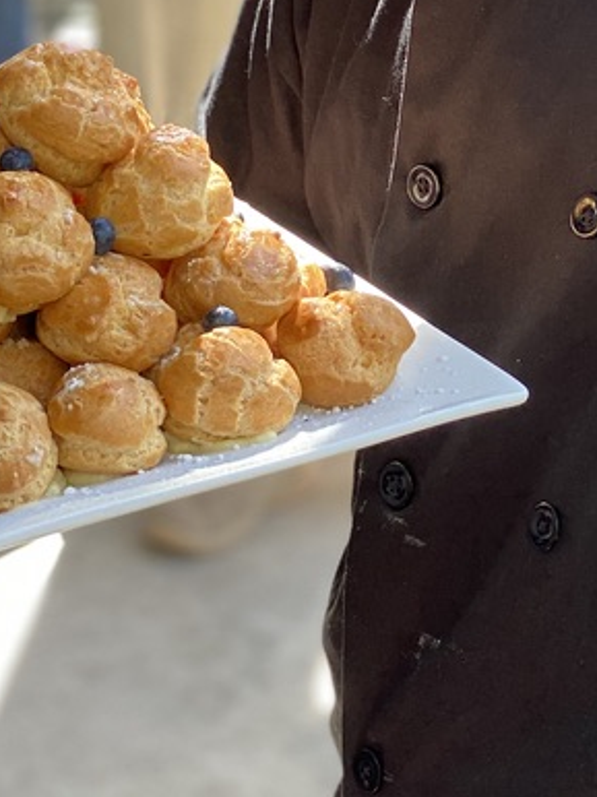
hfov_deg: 10.7
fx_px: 3177
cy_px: 103
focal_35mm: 138
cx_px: 469
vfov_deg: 14.2
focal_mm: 6
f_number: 2
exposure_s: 1/122
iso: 40
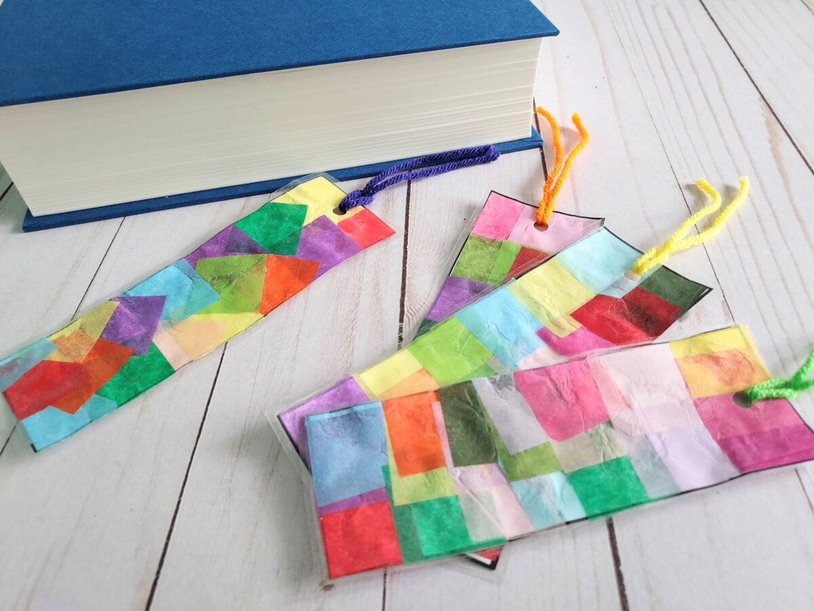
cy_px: 306
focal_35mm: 24
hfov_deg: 71.6
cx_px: 407
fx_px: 564
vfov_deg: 56.8
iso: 100
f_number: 1.8
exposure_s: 1/60
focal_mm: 4.6
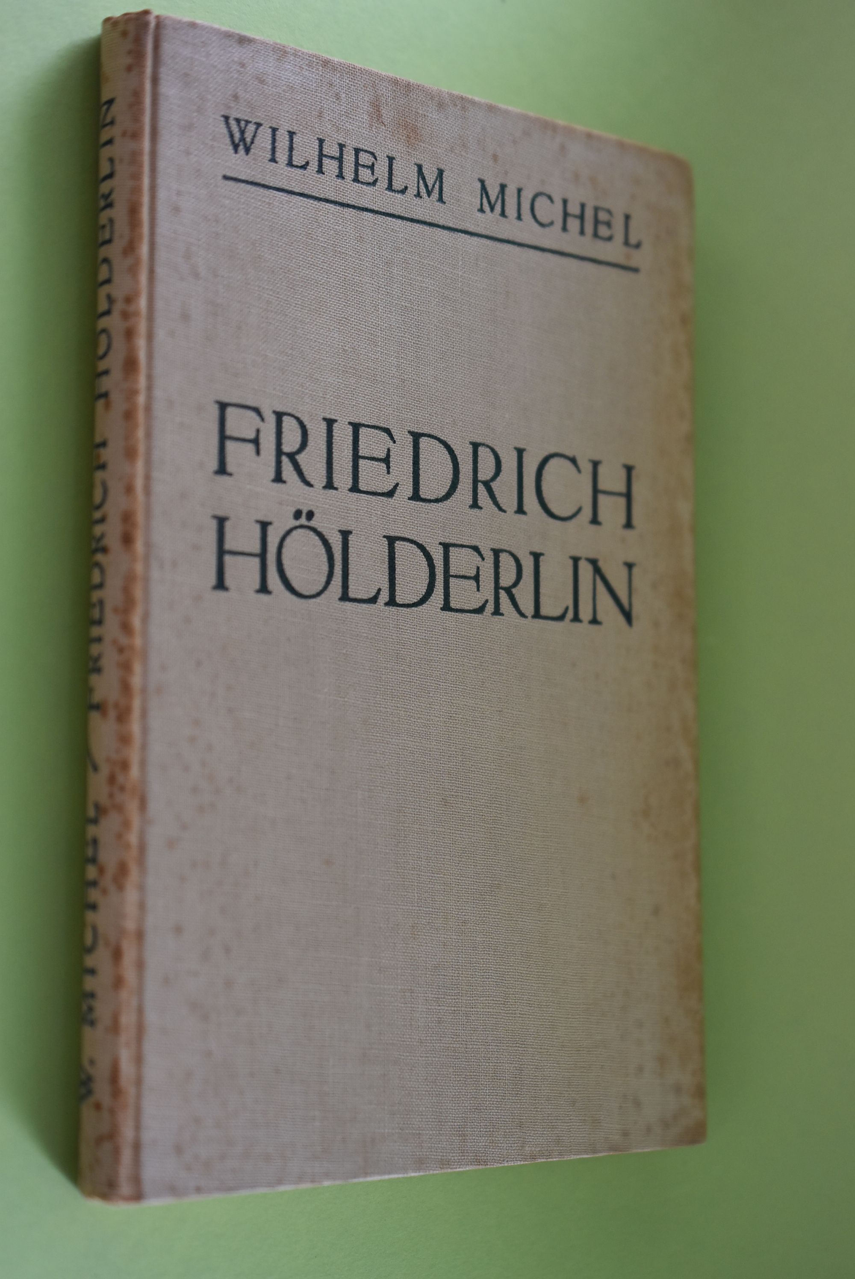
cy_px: 640
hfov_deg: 22.7
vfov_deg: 33.4
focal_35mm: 60
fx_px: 2133
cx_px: 428
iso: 800
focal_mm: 40
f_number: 3
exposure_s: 1/60
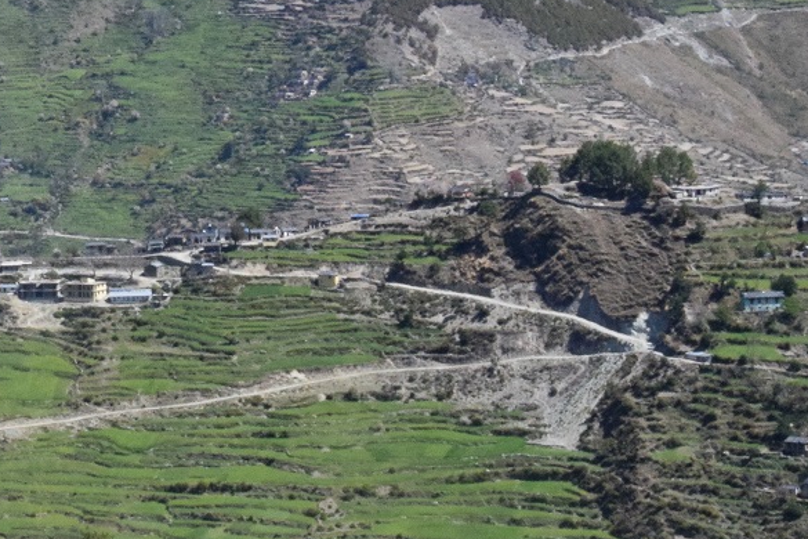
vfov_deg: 6.6
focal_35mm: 208
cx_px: -302
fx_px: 4658
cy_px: 57
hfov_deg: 9.7
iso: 2000
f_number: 32
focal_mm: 45
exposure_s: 1/320
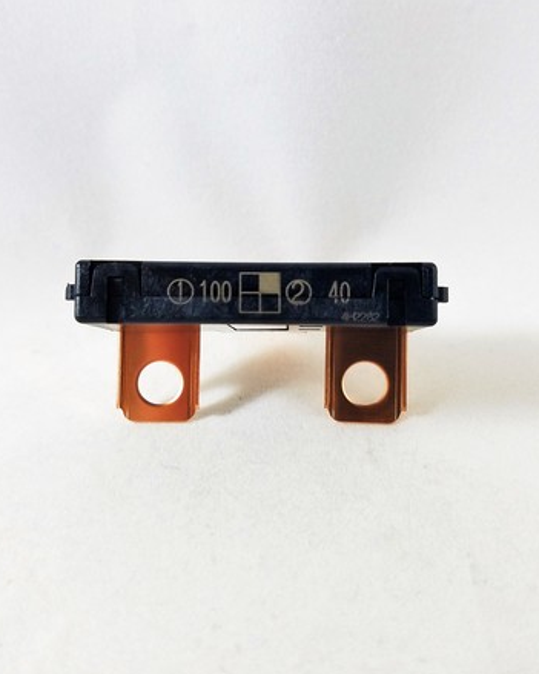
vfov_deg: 49.1
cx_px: 273
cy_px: 316
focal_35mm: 37
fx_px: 738
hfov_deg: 40.1
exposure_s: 1/60
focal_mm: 4.2
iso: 100
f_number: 1.7
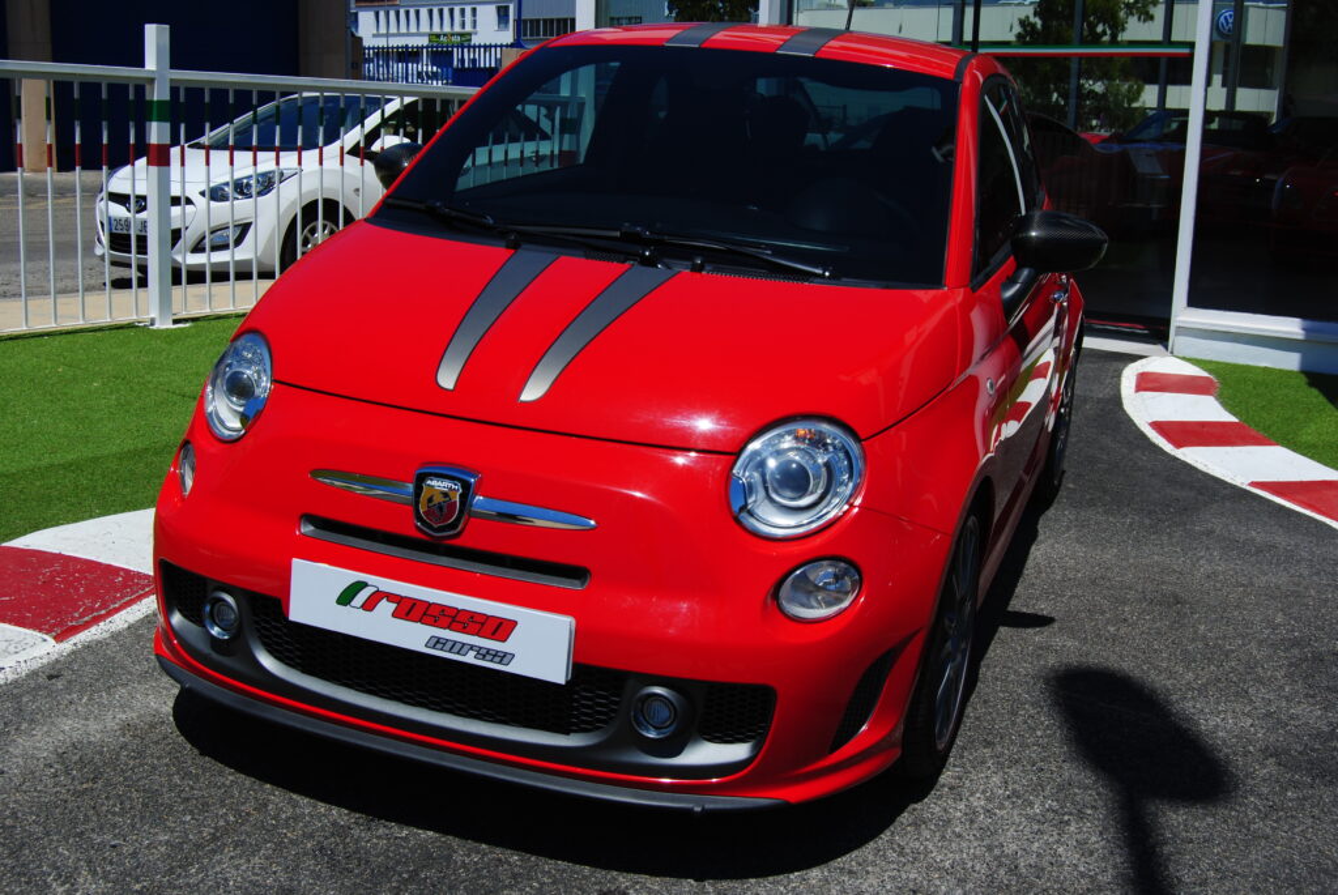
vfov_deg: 34.3
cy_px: 448
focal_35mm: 39
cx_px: 669
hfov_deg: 49.5
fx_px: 1451
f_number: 10
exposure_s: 1/320
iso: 100
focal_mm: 26
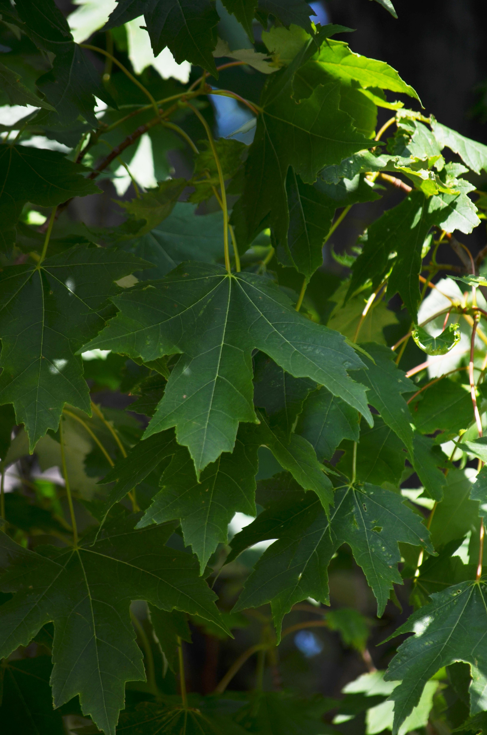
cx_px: 244
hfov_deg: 4.6
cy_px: 368
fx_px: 6115
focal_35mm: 300
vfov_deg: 6.9
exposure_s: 1/400
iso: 100
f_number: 5.6
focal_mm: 200
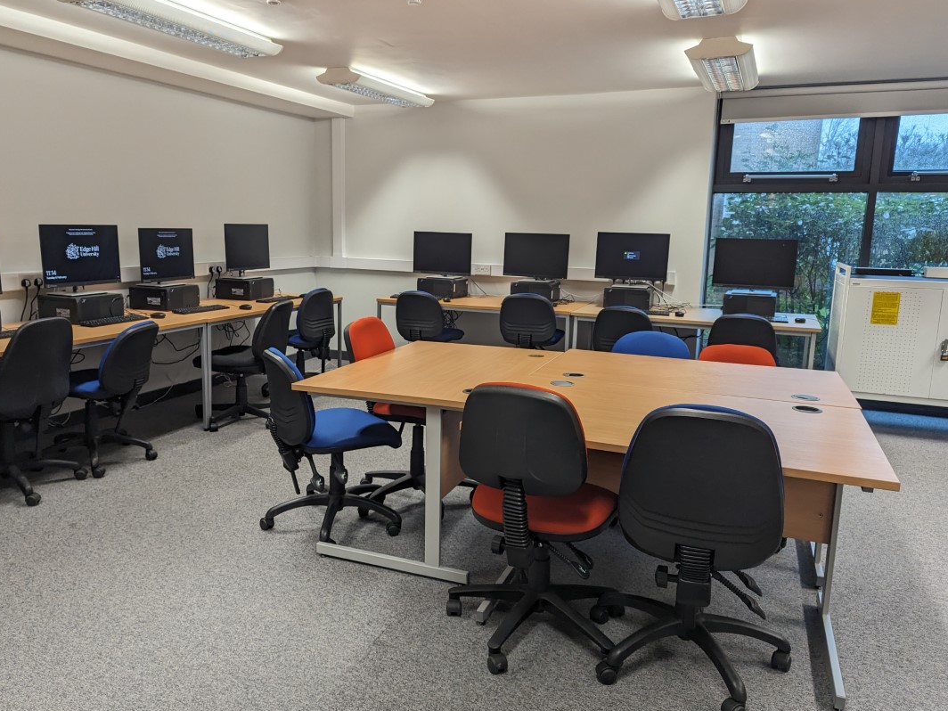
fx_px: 739
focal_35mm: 27
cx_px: 440
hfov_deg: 65.2
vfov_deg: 51.4
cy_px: 351
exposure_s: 1/192
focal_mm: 6.81
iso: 193
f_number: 1.85
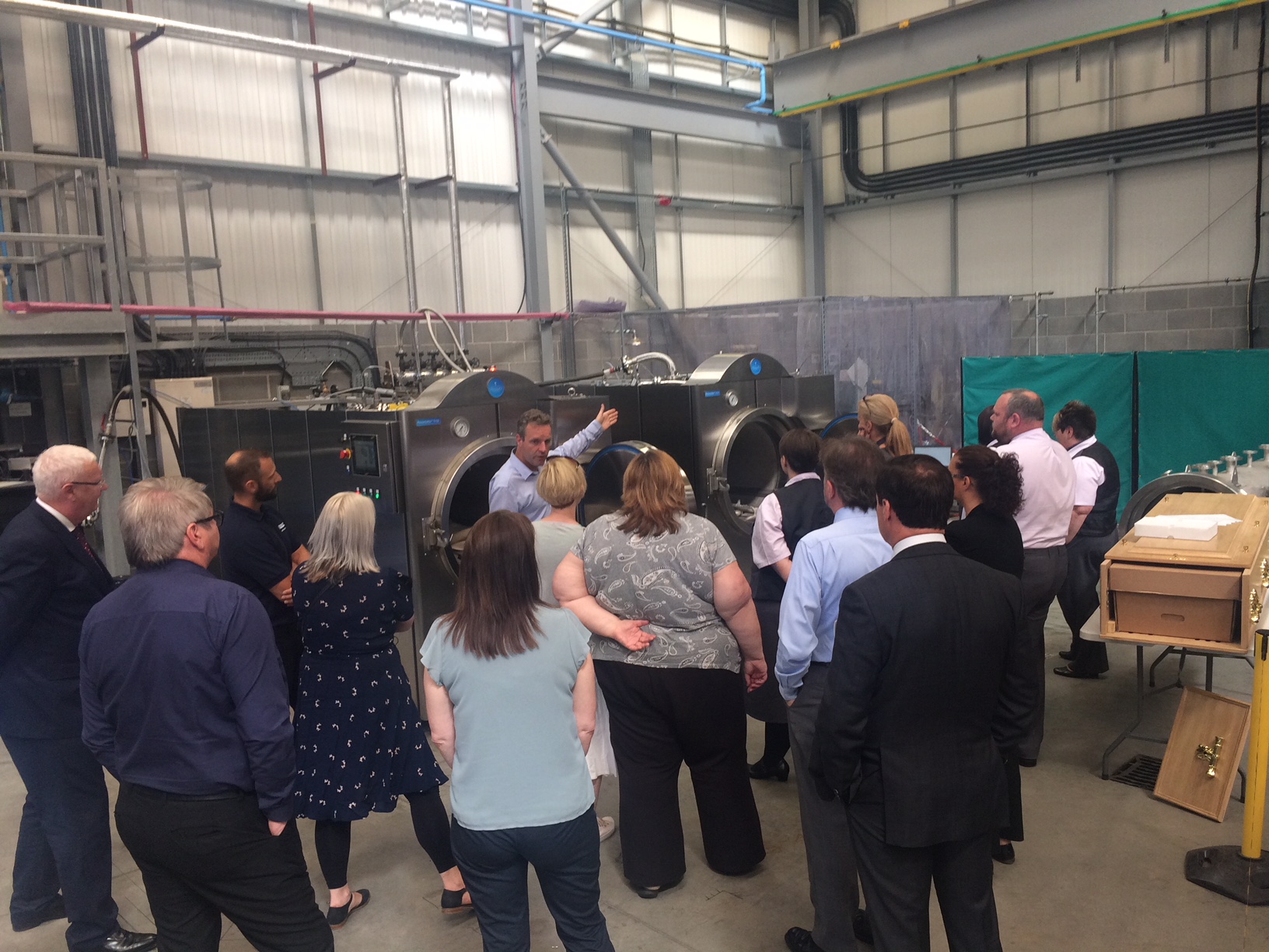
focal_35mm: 29
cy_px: 476
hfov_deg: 61.7
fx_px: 1063
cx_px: 634
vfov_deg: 48.2
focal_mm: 4.15
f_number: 2.2
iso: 64
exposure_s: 1/100
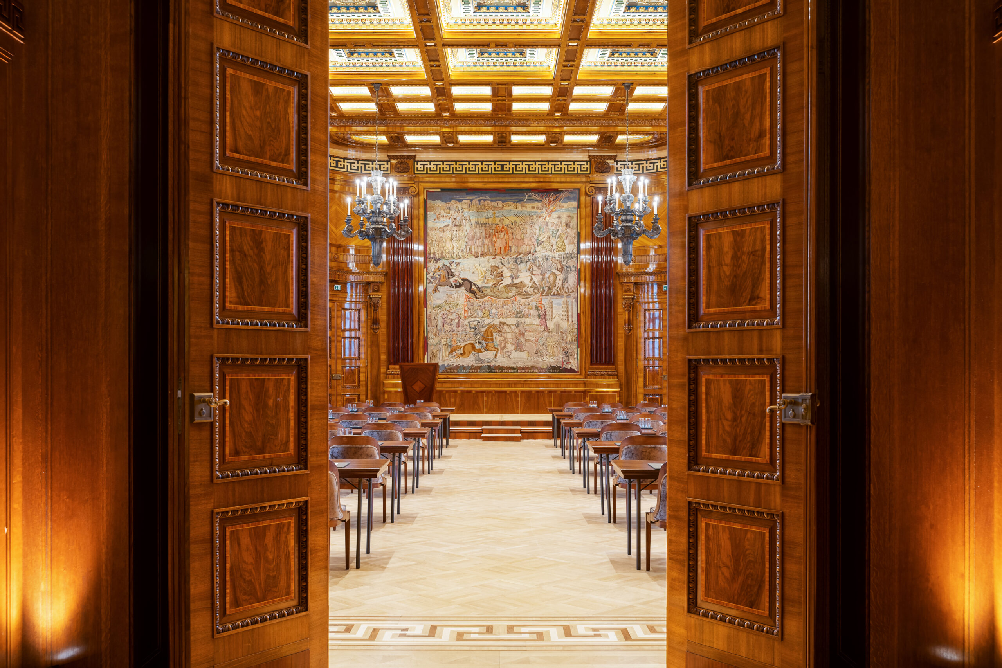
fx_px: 1002
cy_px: 334
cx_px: 501
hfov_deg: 53.1
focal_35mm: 36
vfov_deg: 36.9
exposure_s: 1.6
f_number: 5.6
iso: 100
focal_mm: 36
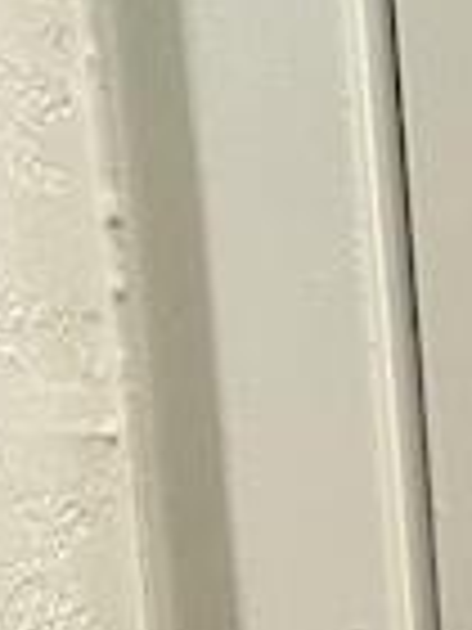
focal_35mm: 149
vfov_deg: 13.2
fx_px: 2709
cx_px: 1286
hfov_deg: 8.7
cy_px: 234
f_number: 1.6
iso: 100
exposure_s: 1/60
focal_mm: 5.1
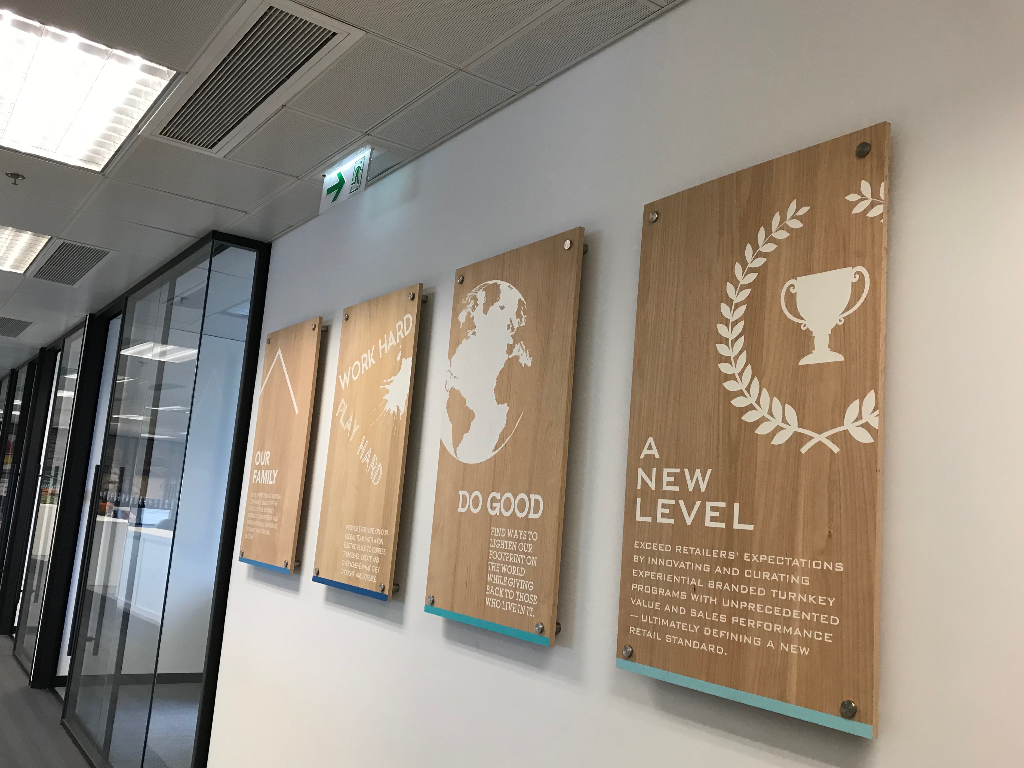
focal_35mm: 30
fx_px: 887
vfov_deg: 46.8
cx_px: 491
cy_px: 404
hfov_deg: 59.9
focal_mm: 3.99
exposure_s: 1/25
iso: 40
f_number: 1.8
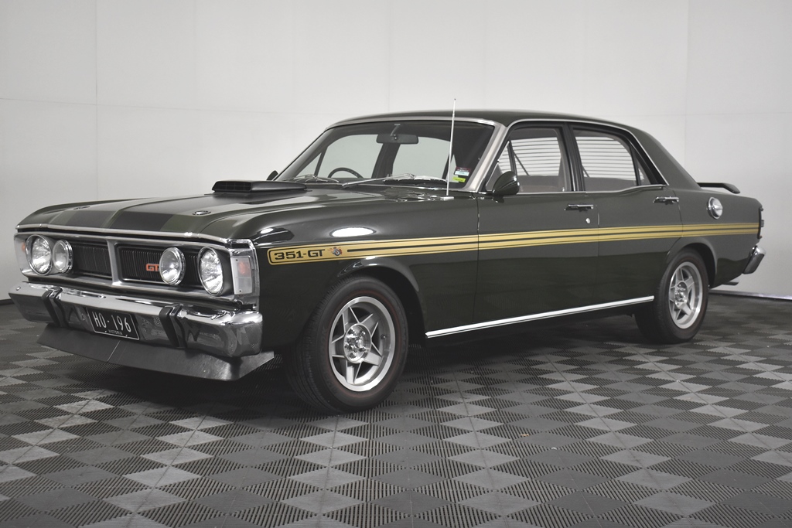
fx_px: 1122
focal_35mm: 51
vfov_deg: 26.5
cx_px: 396
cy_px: 264
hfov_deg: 38.9
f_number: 4.5
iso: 1600
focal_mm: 34
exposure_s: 1/800
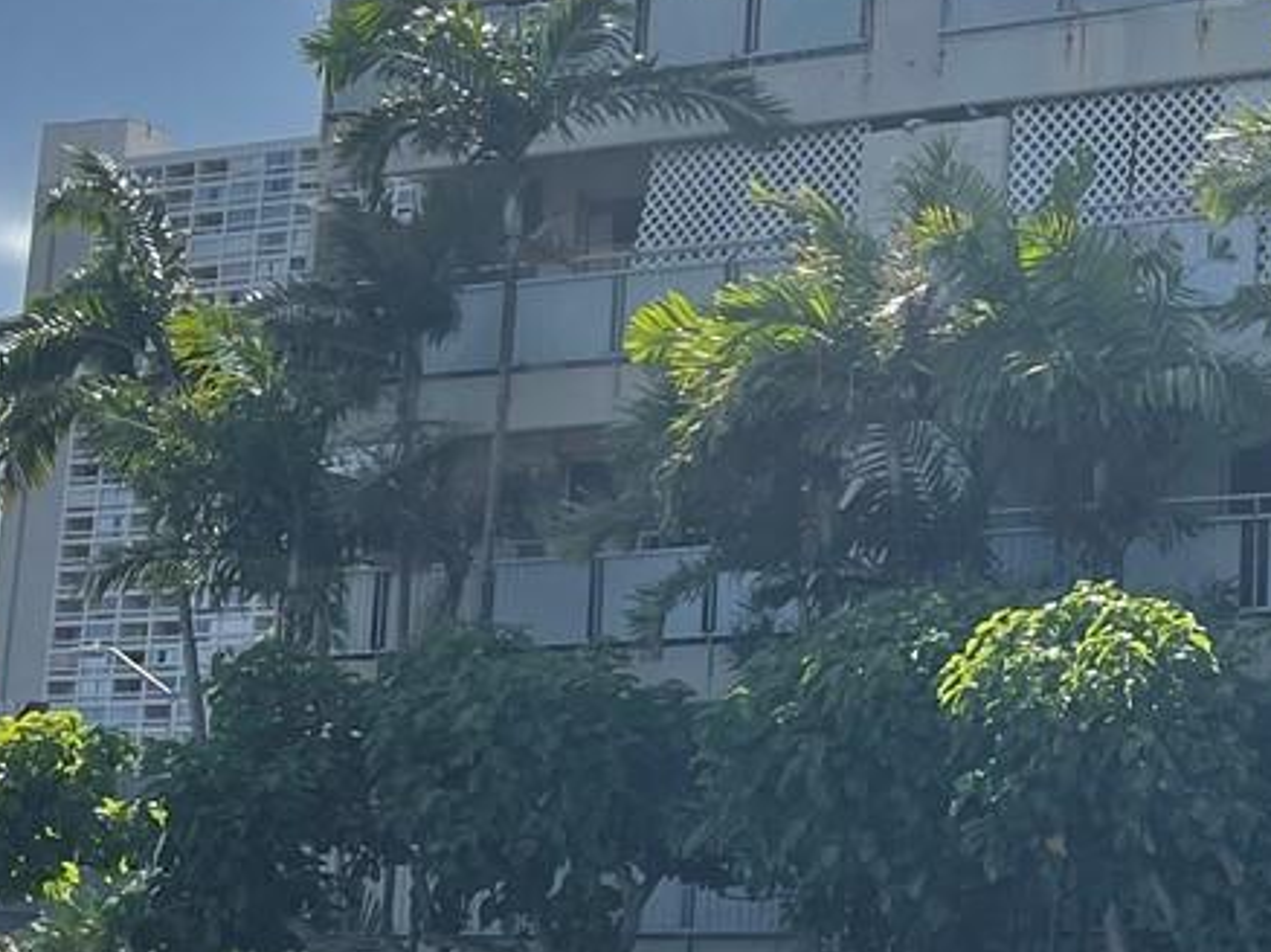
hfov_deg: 19.0
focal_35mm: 95
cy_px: 537
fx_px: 3486
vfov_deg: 15.5
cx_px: 1680
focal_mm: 5.1
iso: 32
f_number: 1.6
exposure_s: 1/5376
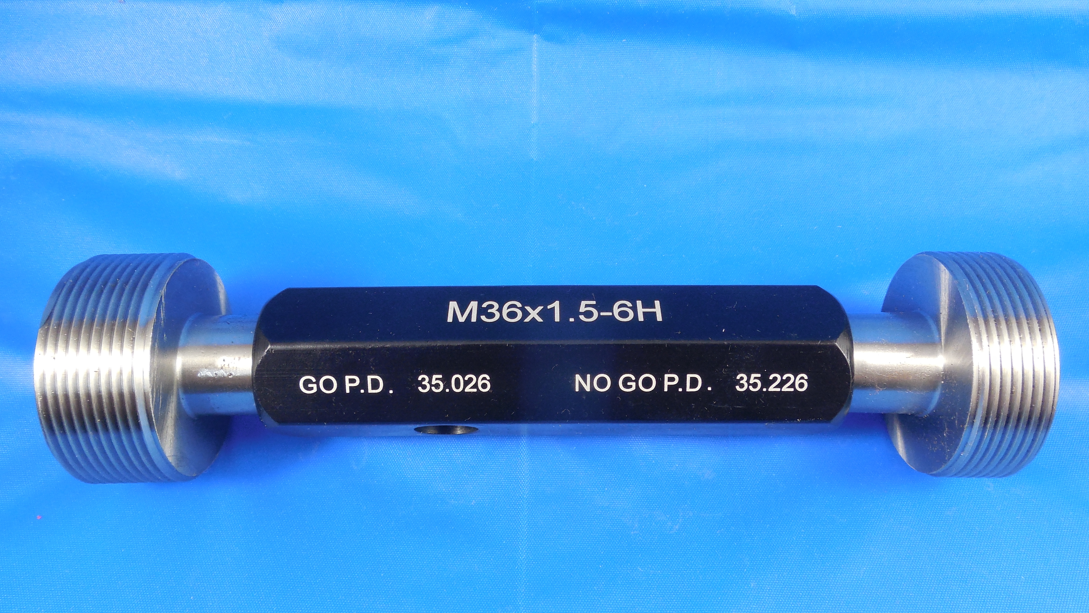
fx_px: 809
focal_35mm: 28
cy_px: 306
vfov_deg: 41.5
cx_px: 547
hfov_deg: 67.9
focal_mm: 4.5
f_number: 3.3
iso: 250
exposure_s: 1/30
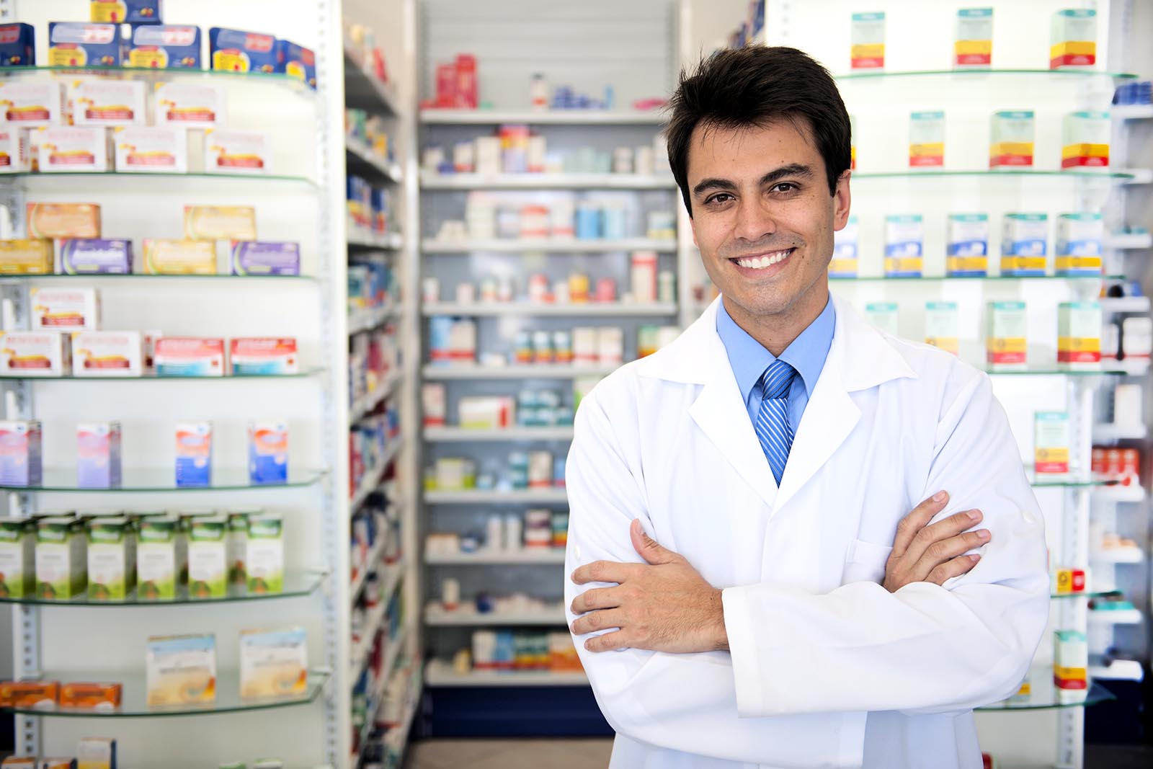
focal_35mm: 44
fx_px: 1409
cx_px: 576
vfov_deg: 30.5
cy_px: 384
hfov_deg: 44.5
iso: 200
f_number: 2.8
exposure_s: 1/100
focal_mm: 44
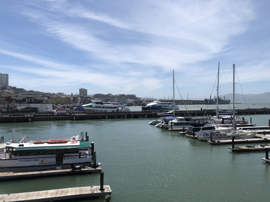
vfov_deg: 49.7
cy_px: 101
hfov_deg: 63.4
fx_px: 218
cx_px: 135
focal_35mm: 28
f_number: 1.8
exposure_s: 1/4000
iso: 25
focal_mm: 4
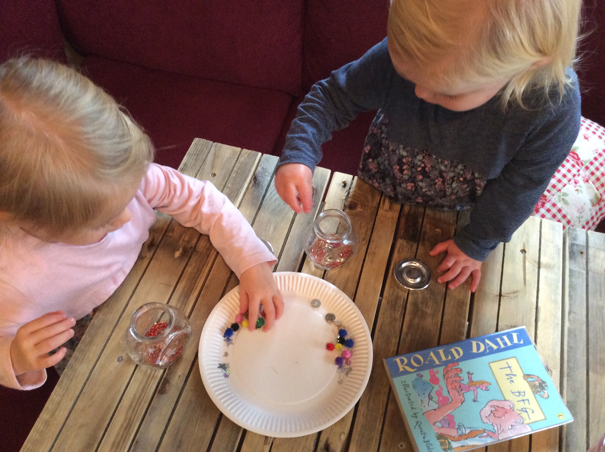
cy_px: 226
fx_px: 558
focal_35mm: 32
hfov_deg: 56.9
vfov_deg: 44.1
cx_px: 302
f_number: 2.4
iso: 200
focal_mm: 3.3
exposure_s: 1/25
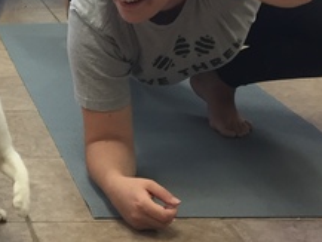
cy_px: 52
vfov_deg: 13.8
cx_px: -62
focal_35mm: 107
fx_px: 996
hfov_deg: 17.5
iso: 64
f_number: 2.2
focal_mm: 4.15
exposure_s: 1/30
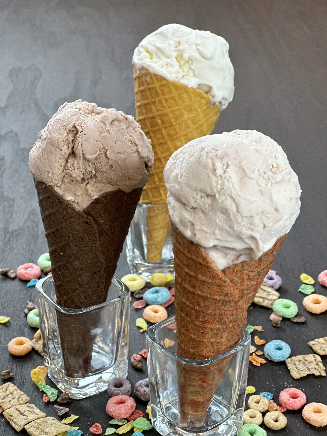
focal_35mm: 77
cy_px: 218
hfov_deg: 19.1
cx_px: 164
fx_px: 970
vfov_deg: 25.3
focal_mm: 9
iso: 160
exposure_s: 1/60
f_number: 2.8
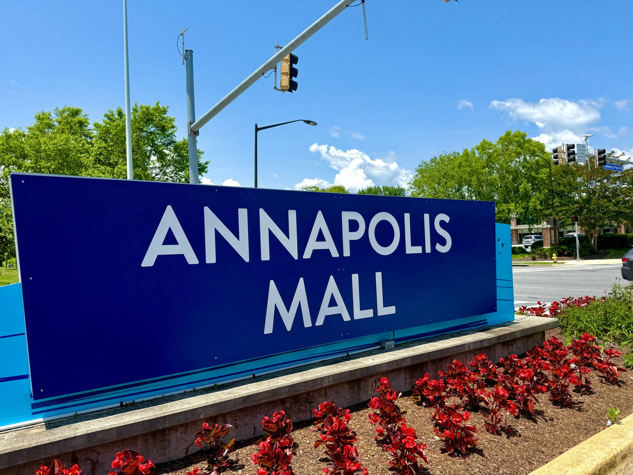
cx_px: 316
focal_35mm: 24
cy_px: 238
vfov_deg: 56.8
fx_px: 439
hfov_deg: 71.6
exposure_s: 1/4167
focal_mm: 6.76
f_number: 1.78
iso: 80
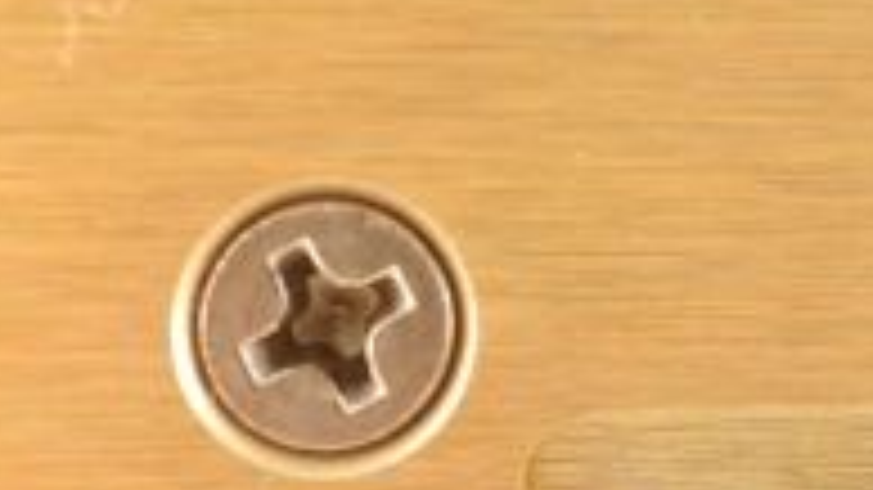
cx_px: 1170
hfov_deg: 12.8
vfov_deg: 7.3
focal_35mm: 162
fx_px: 3749
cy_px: -348
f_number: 10
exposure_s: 1/160
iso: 1600
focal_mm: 50
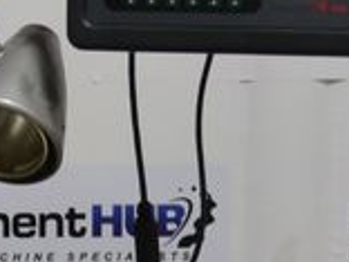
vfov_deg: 4.4
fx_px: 3357
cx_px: -273
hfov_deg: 5.8
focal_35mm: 333
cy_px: 368
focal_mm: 26
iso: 400
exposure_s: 1/50
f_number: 4.2
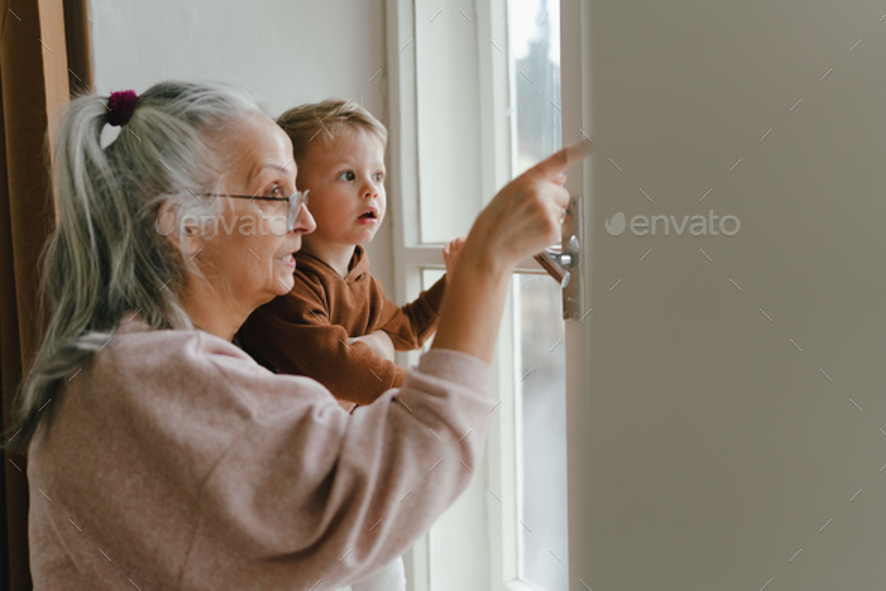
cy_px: 296
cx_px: 443
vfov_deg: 37.9
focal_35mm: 35
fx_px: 862
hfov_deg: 54.4
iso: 100
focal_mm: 35
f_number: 1.4
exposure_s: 1/400
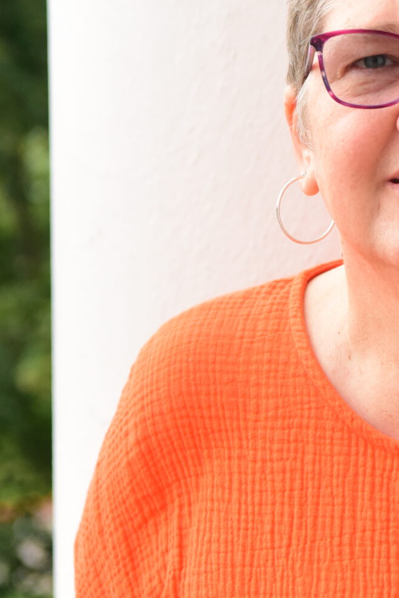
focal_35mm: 150
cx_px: 440
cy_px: 311
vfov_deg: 13.7
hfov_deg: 9.1
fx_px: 2491
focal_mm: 58
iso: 3200
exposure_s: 1/4000
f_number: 4
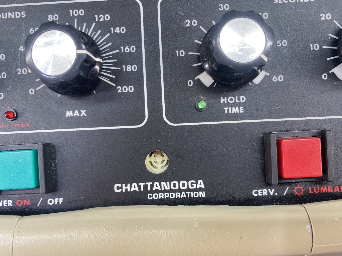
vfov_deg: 53.1
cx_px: 171
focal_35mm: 26
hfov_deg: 67.3
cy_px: 128
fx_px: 257
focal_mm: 4.25
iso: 80
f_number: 1.8
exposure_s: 1/60
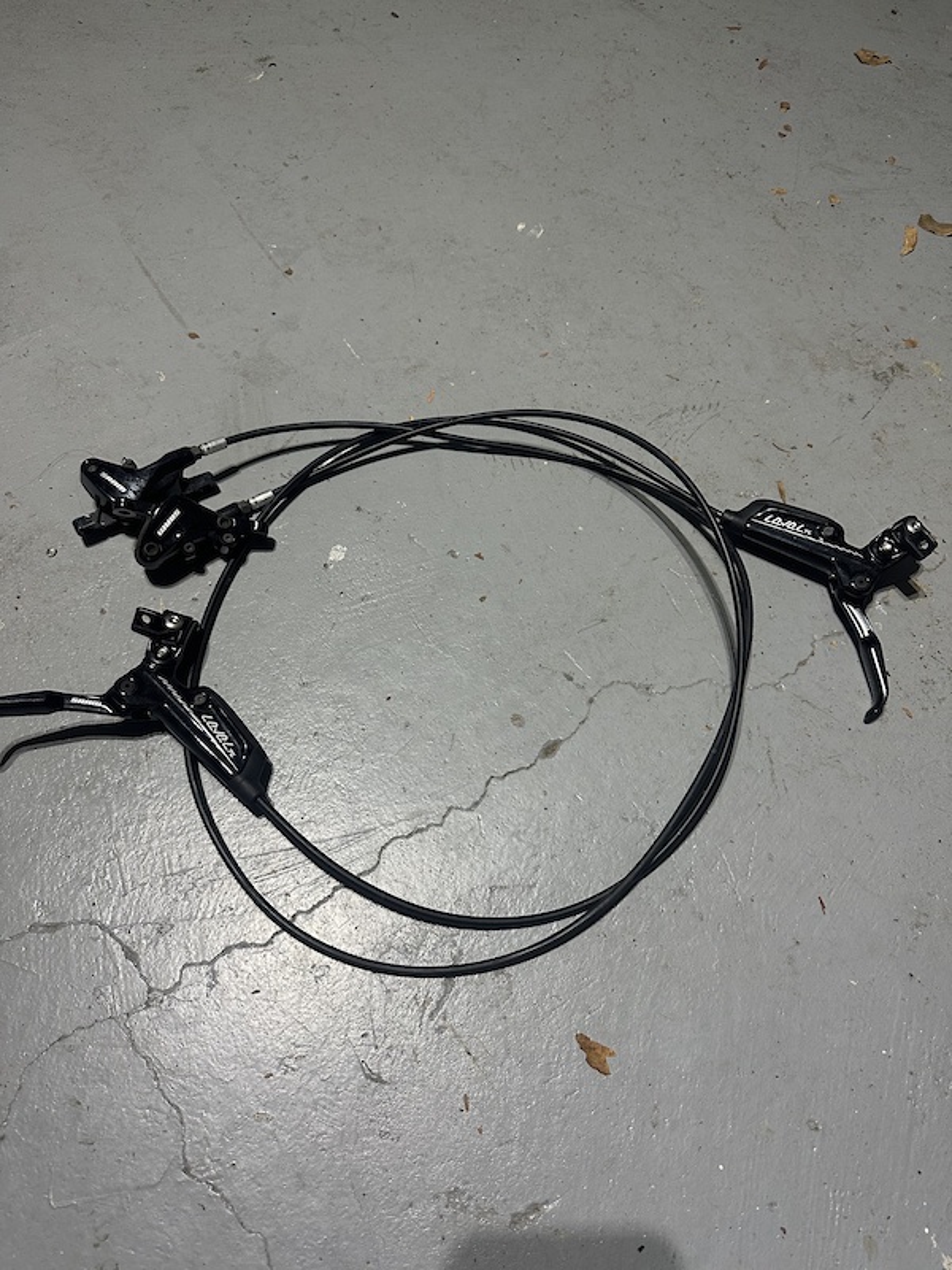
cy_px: 635
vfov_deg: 71.6
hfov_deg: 56.8
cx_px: 476
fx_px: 880
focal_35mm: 24
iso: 200
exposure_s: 1/120
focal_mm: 6.86
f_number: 1.78
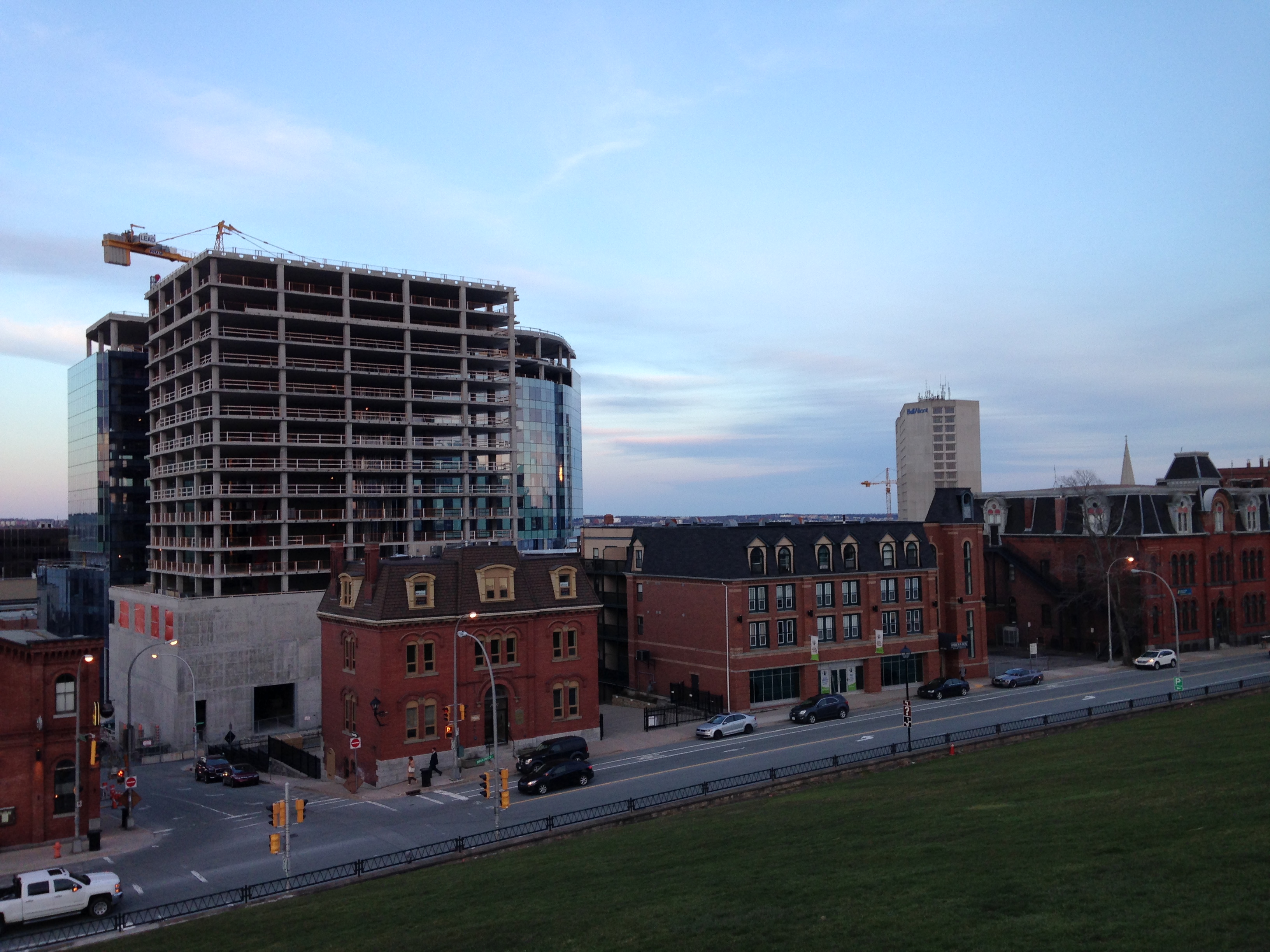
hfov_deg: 55.4
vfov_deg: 42.9
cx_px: 635
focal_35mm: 33
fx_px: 1211
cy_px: 476
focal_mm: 4.12
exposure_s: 1/120
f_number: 2.4
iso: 50
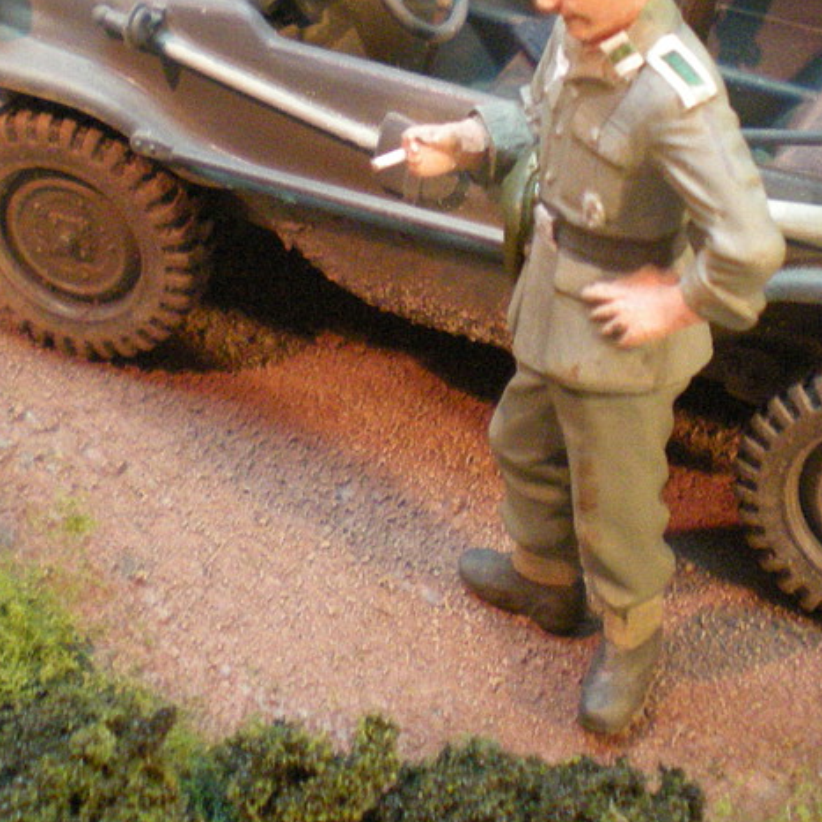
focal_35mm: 92
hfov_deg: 18.9
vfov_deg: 18.6
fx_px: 2472
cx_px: 511
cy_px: 108
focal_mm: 6.3
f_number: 3.1
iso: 336
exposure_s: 1/15
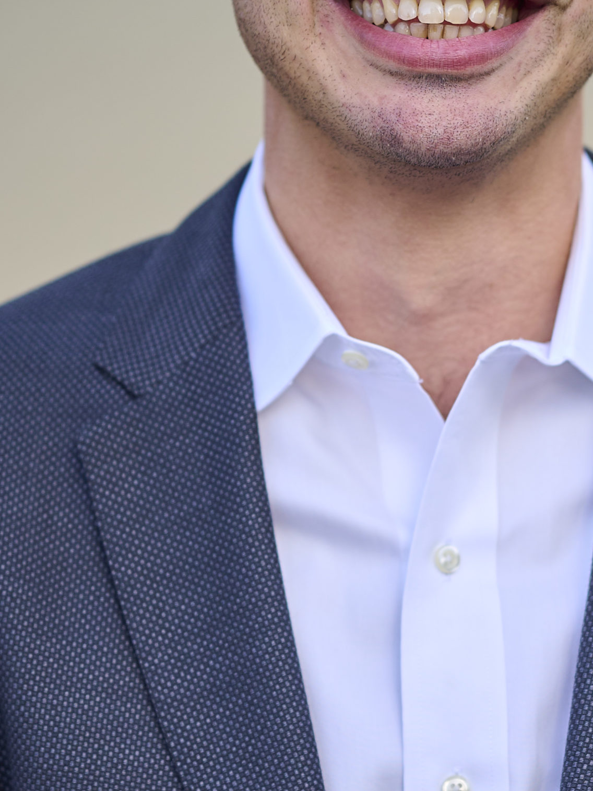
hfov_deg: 10.7
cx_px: 411
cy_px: 123
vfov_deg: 14.2
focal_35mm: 138
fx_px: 3153
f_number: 1.8
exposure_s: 1/1600
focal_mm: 85
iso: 100
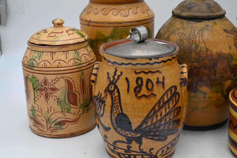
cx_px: 118
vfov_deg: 24.2
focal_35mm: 56
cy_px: 79
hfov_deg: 35.7
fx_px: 368
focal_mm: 56
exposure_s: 1/60
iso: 5600
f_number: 22
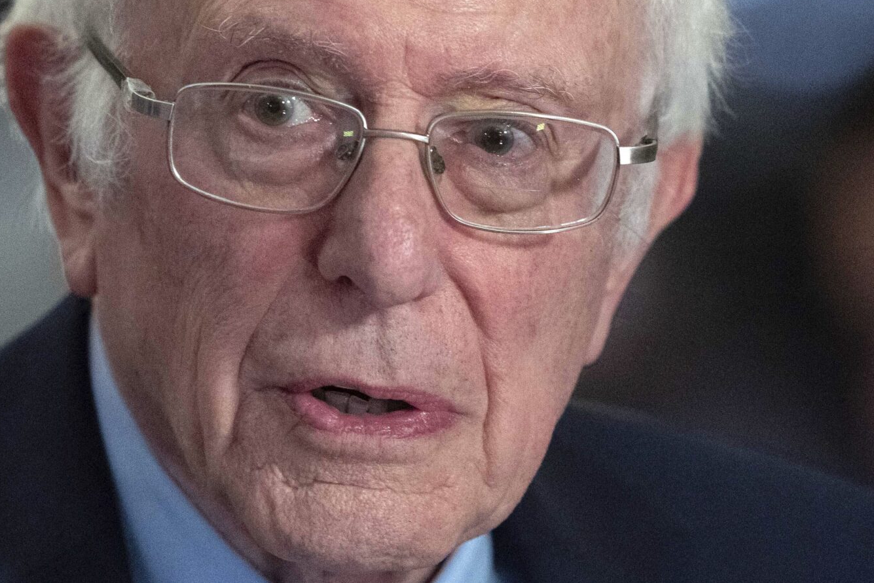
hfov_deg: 2.7
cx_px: 445
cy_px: 196
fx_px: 18620
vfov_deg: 1.8
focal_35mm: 767
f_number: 3.5
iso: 6400
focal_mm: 400
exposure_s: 1/320
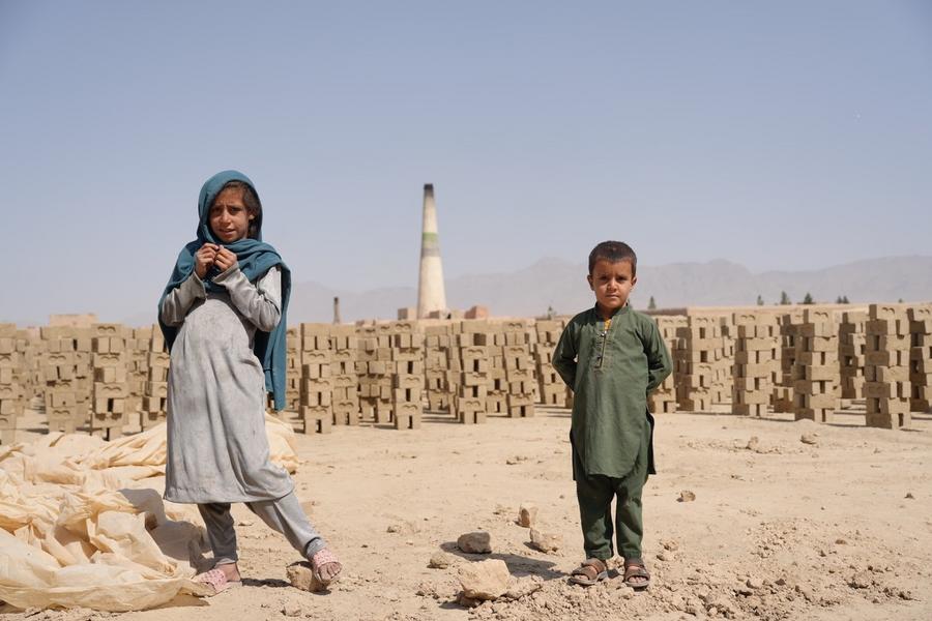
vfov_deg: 33.4
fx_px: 1035
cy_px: 310
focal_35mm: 40
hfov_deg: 48.5
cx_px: 466
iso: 100
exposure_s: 1/1250
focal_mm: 40
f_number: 4.5
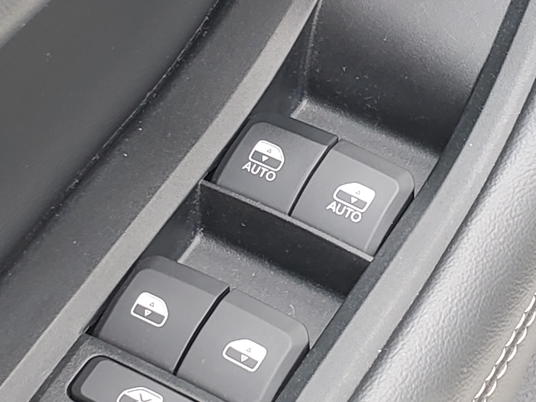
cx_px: 277
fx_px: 1037
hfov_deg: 29.0
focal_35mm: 67
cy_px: 154
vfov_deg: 21.9
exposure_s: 1/120
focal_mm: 4.3
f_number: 2.4
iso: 64
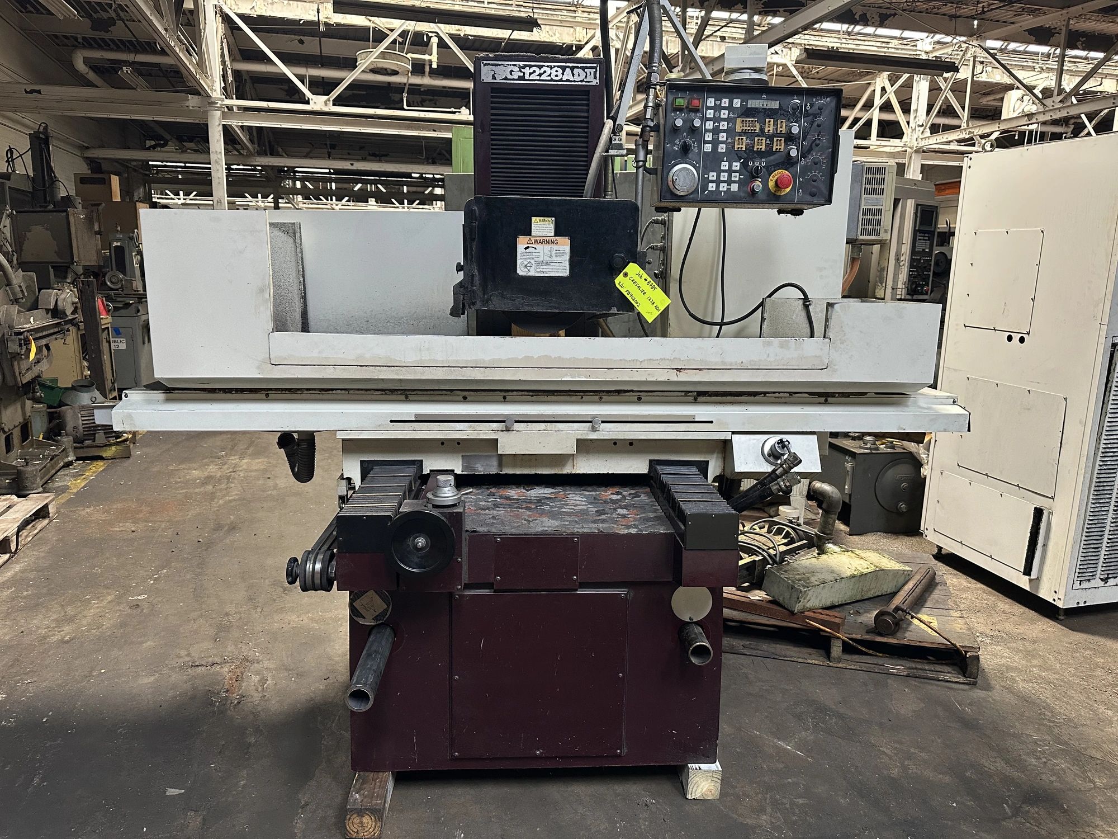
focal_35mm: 24
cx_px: 559
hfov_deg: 71.6
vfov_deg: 56.8
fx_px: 775
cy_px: 420
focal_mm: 6.86
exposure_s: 1/60
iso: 320
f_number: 1.78
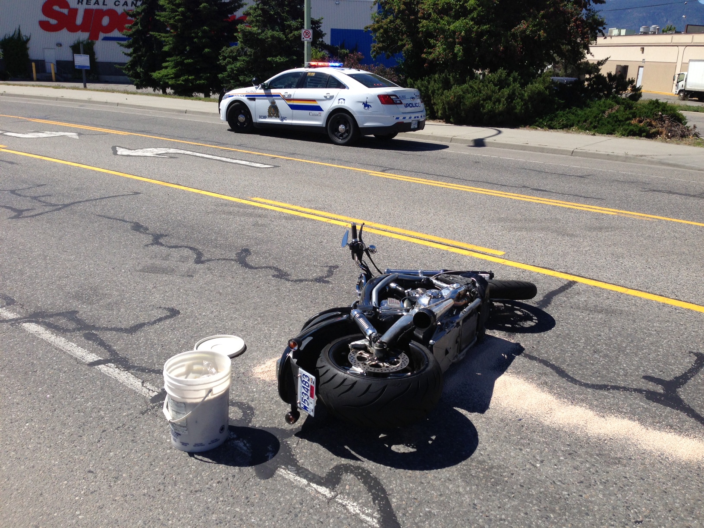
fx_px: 671
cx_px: 352
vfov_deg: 42.9
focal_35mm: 33
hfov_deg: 55.4
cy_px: 264
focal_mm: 4.13
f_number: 2.4
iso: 50
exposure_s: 1/1695
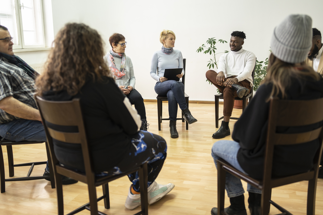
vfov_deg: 36.0
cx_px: 153
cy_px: 107
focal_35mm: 37
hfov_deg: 51.9
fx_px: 332
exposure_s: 1/250
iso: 640
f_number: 2
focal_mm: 35
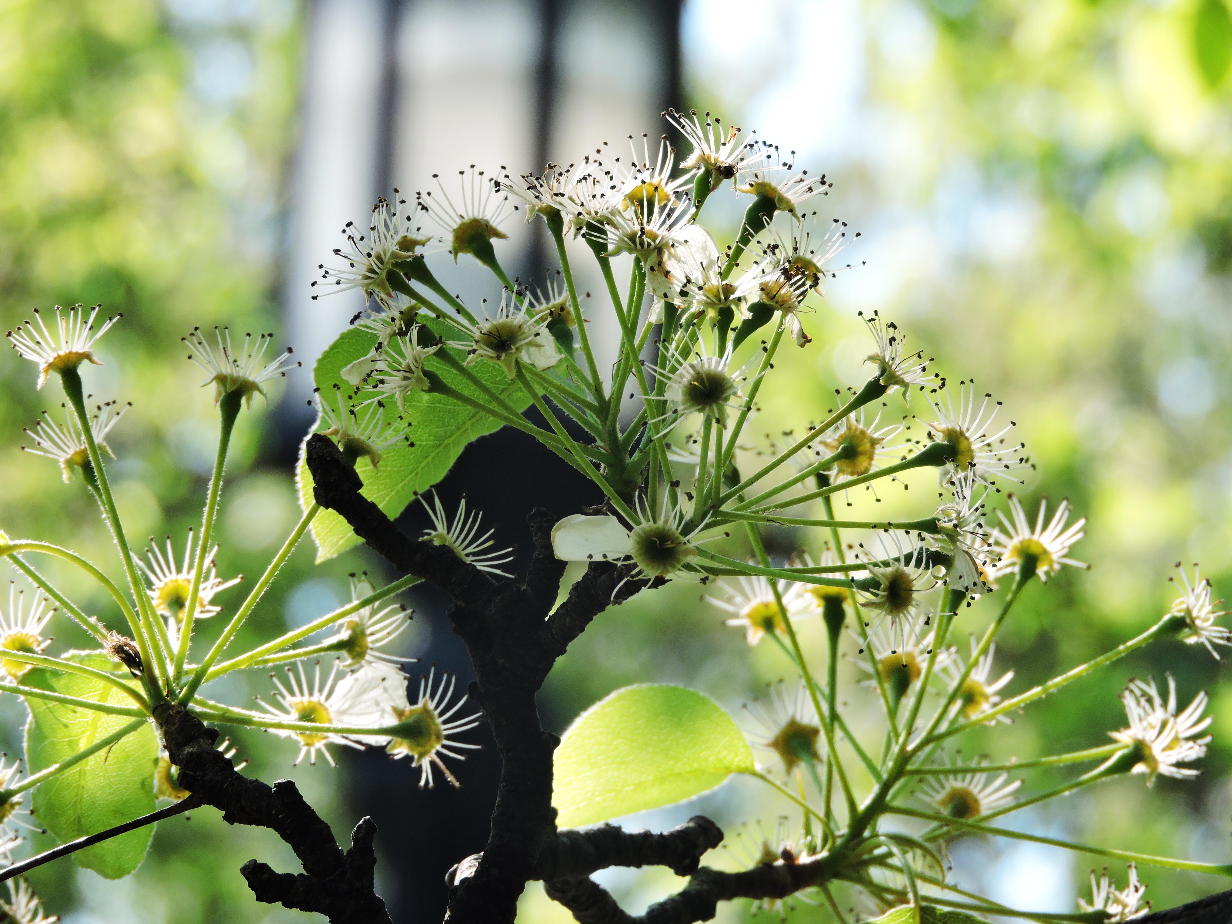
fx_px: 8898
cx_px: 616
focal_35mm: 250
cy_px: 462
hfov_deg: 7.9
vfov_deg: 5.9
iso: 100
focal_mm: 44.8
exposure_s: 1/200
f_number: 5.5
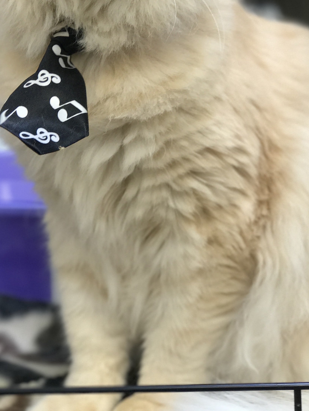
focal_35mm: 106
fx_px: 1262
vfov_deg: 18.4
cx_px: 135
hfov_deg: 14.0
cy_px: 96
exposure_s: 1/60
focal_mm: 6.6
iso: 80
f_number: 2.8
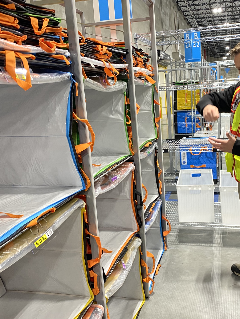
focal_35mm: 35
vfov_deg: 52.6
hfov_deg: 40.1
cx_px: 166
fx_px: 324
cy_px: 159
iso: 125
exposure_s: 1/42
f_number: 1.8
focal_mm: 4.25
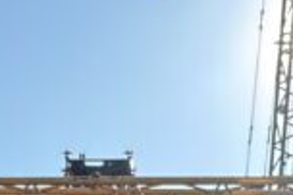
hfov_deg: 20.8
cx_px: 116
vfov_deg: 11.9
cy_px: 434
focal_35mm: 98
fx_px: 797
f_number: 2.2
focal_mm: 2.22
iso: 40
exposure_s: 1/285
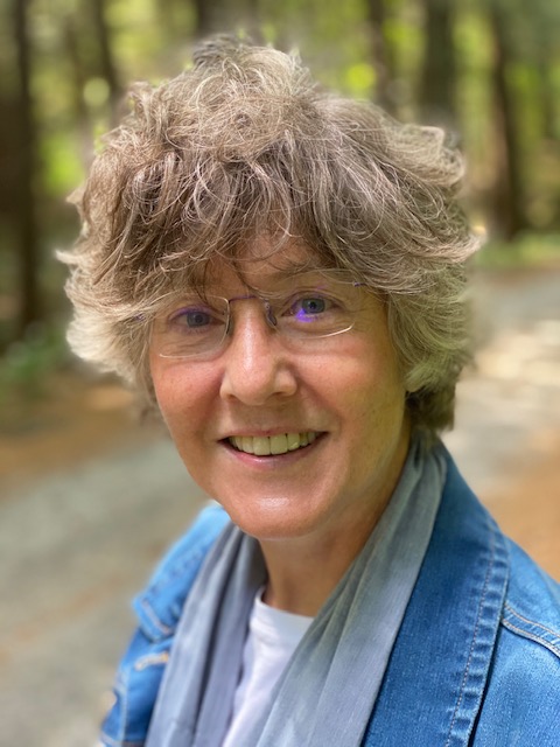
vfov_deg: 36.8
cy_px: 374
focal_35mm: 52
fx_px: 1122
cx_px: 280
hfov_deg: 28.0
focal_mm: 6
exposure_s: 1/122
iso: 250
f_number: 2
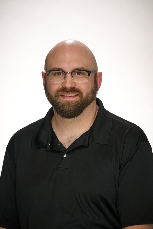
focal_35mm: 180
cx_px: 76
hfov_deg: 7.6
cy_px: 114
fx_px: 1147
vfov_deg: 11.4
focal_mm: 180
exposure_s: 1/125
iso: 100
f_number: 5.6
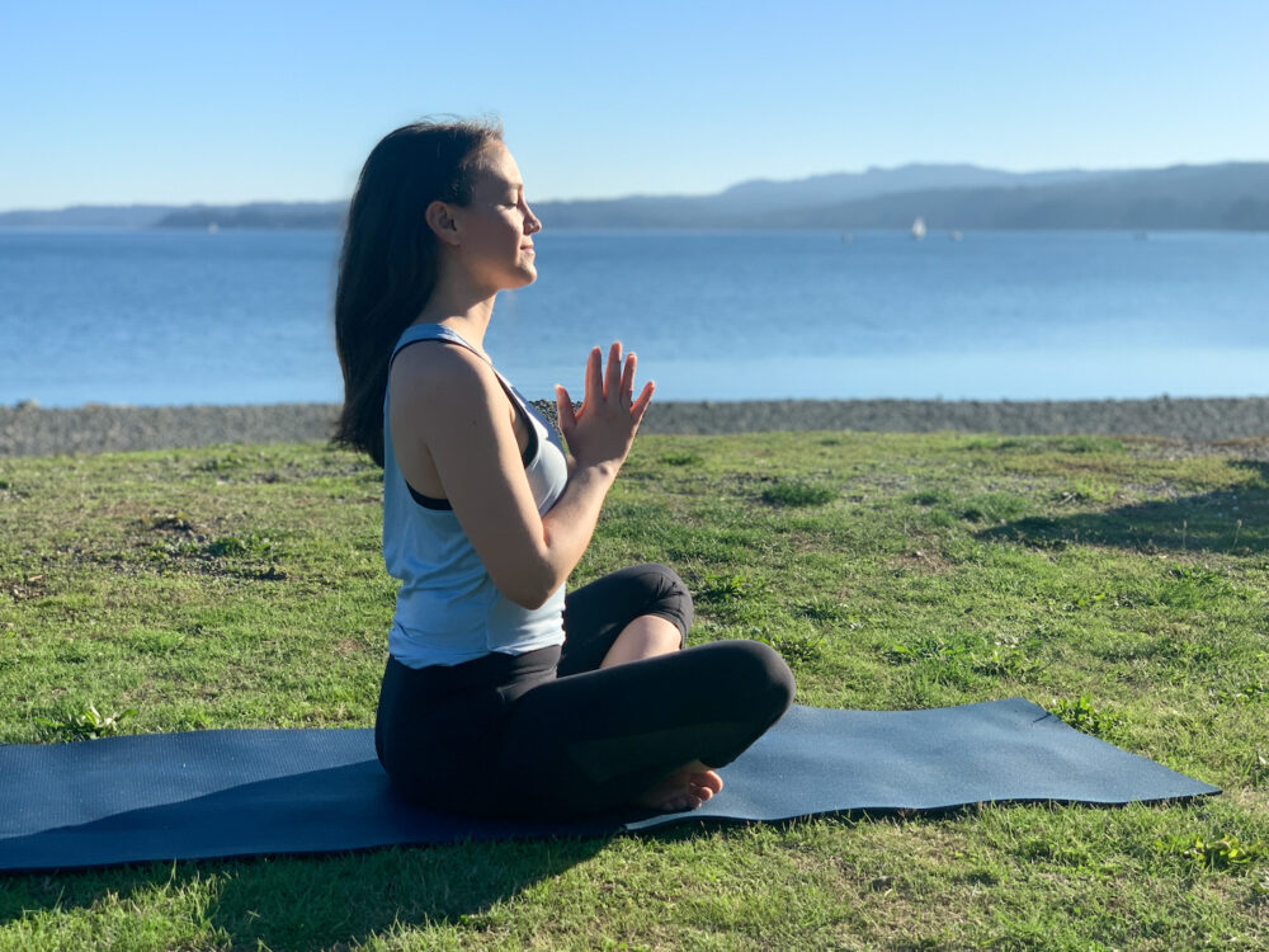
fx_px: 1906
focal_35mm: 52
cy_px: 476
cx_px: 634
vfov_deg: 28.0
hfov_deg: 36.8
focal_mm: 6
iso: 16
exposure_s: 1/1100
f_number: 2.4
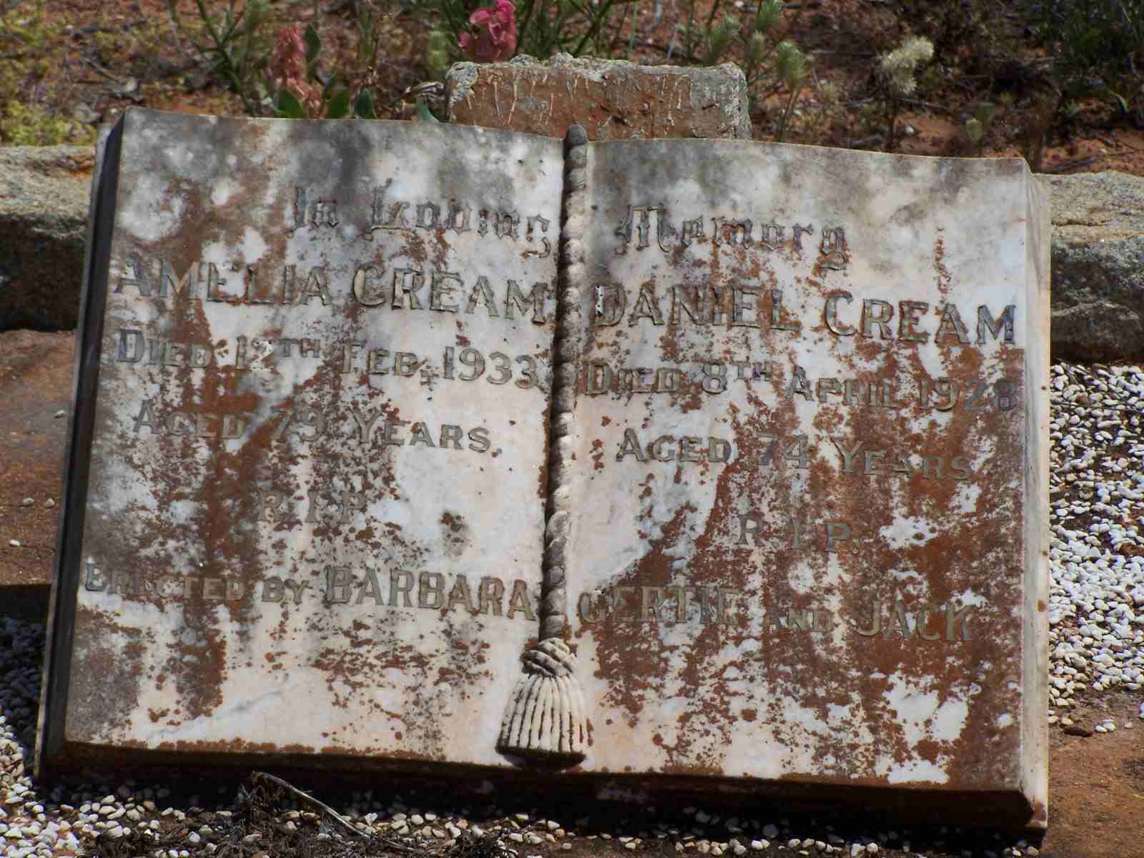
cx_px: 572
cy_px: 429
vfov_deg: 9.3
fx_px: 5255
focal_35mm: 159
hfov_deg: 12.4
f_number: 4.5
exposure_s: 1/1000
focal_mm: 26.4
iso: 64
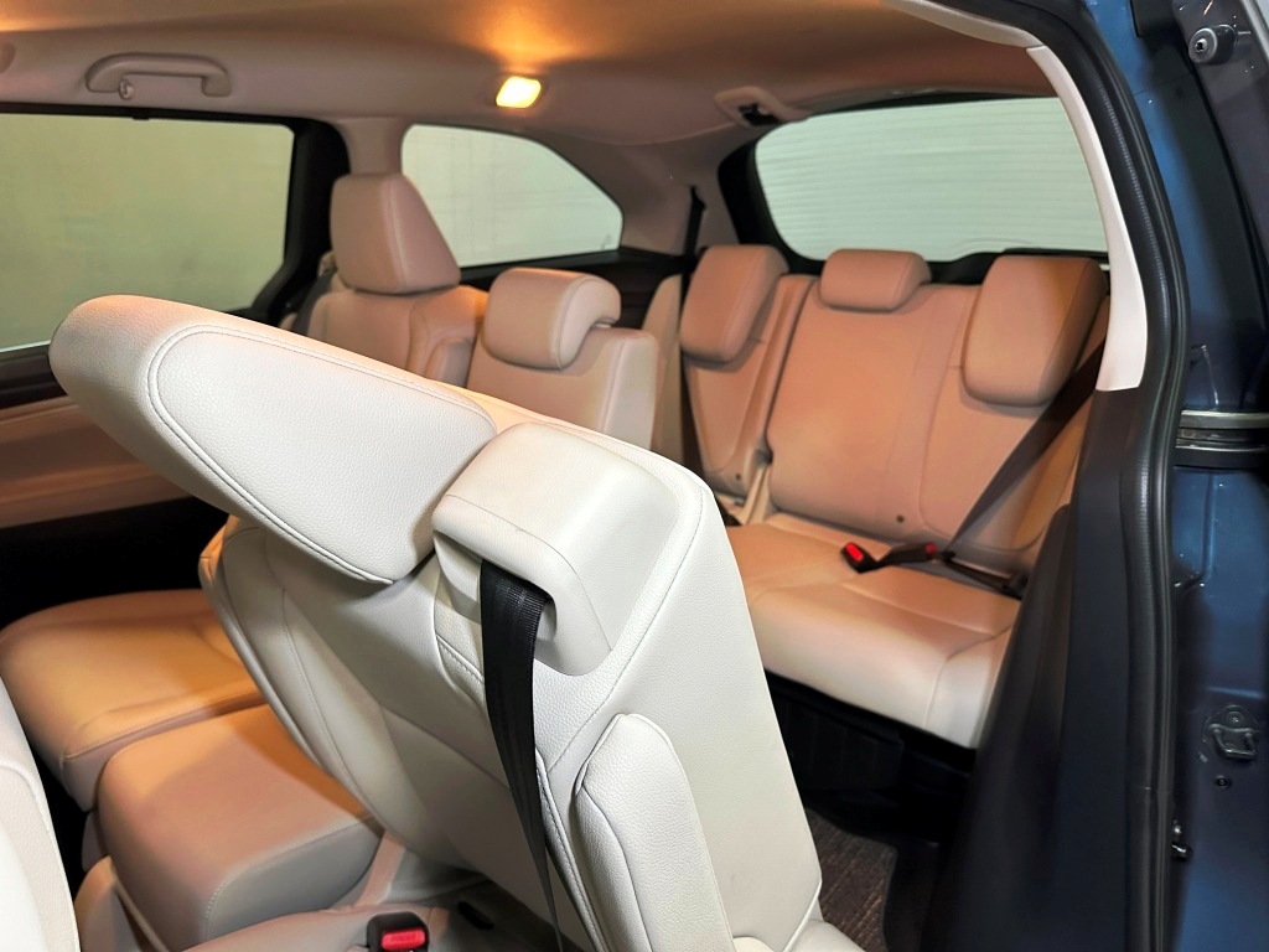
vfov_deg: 56.8
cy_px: 476
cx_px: 634
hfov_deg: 71.6
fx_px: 880
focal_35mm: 24
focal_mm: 6.86
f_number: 1.78
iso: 500
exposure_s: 1/60
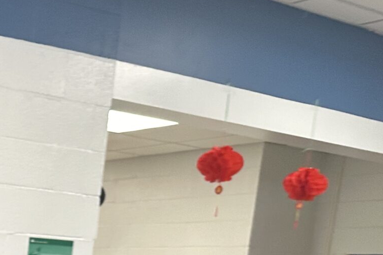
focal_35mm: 84
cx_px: -227
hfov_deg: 20.1
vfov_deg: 14.3
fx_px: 893
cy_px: 461
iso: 160
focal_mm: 6.86
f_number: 1.78
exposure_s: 1/60
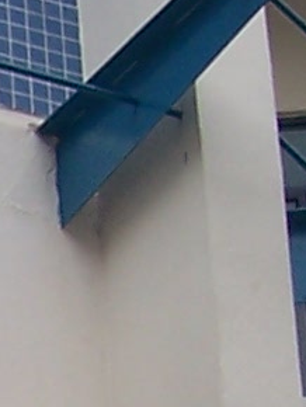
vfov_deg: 6.7
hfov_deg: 5.0
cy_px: 745
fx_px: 3366
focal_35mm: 286
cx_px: -561
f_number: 3
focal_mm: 6
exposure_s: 1/250
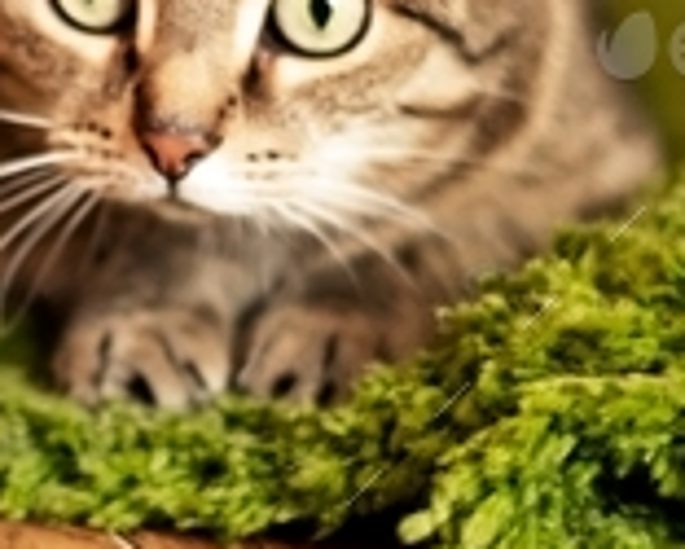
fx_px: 3591
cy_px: 255
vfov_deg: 8.7
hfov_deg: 10.9
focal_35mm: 177
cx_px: 123
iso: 2500
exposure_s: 1/320
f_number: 1.8
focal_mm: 50
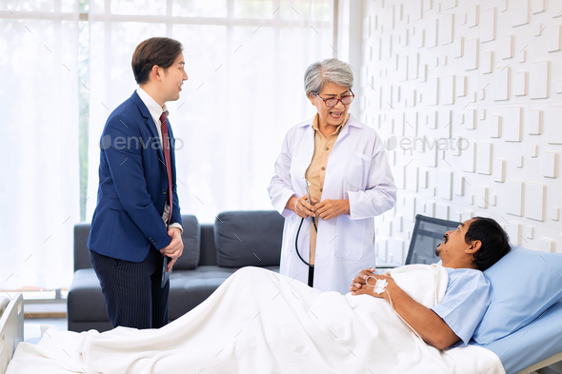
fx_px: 812
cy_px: 187
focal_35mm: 52
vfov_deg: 26.0
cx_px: 281
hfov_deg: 38.2
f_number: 1.4
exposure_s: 1/250
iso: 125
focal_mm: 35
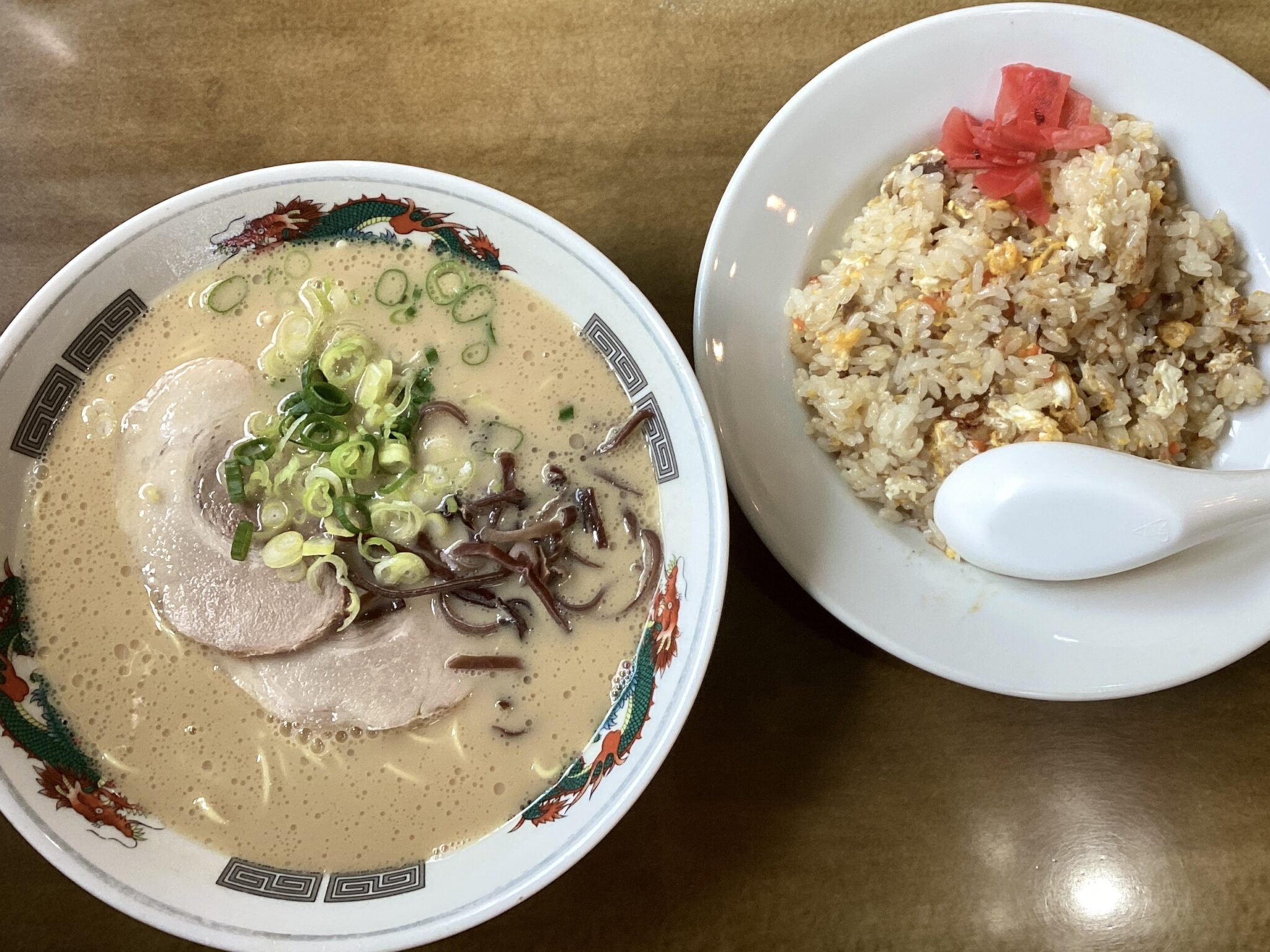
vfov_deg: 45.4
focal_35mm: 31
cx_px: 635
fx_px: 1137
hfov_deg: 58.4
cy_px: 476
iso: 80
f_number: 2.4
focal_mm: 3.3
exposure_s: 1/60
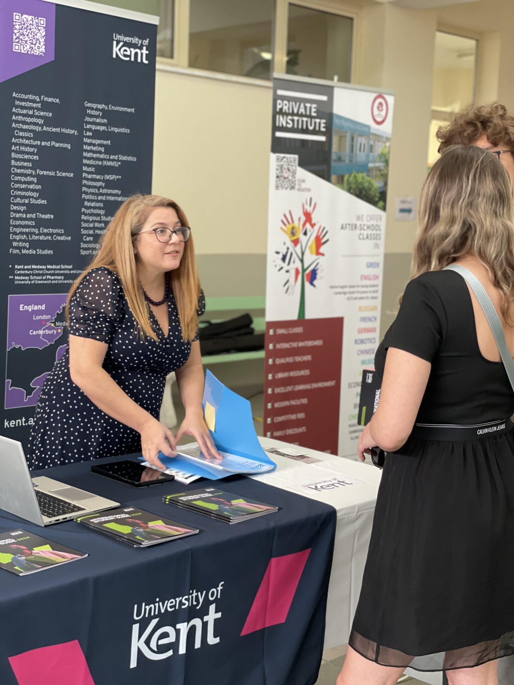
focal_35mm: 52
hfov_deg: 28.0
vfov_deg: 36.8
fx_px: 1030
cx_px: 257
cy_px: 342
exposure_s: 1/33
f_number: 2
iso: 160
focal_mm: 6
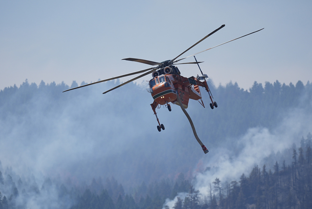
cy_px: 104
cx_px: 156
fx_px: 7808
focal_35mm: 900
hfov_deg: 2.3
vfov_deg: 1.5
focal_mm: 600
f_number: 4
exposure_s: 1/3200
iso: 200
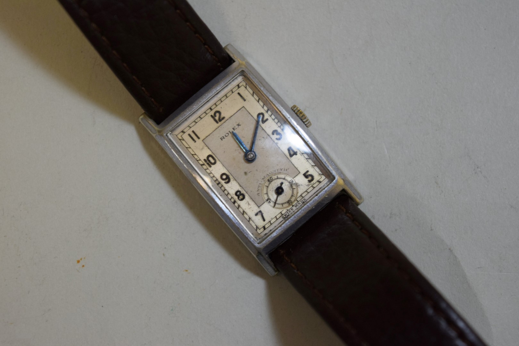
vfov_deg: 16.6
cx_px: 260
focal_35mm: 82
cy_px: 173
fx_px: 1190
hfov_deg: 24.6
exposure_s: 1/100
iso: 800
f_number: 5.6
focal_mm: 55
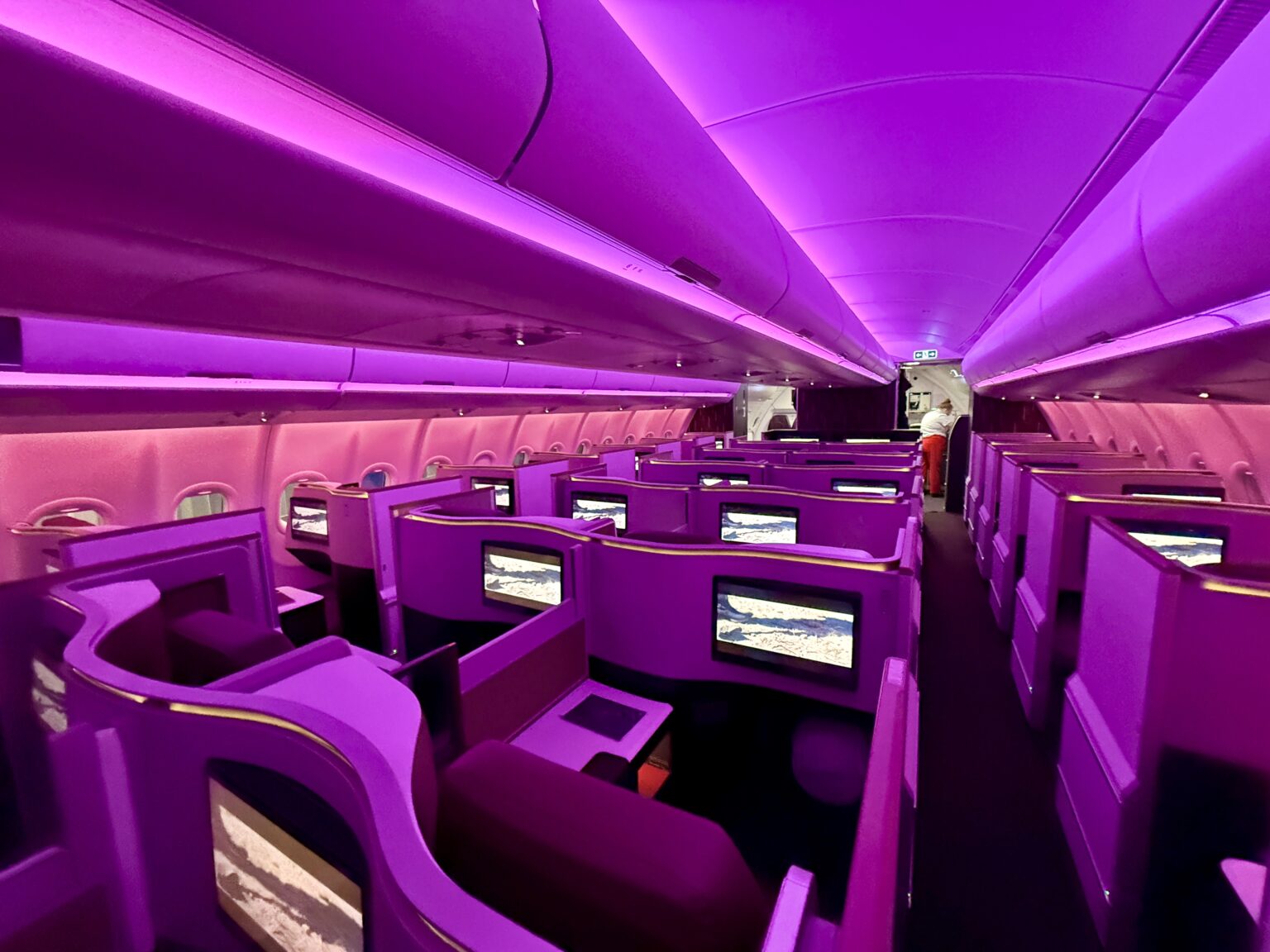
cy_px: 476
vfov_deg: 85.7
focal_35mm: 14
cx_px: 635
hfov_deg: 102.1
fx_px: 514
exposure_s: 1/52
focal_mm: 2.22
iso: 1000
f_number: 2.2
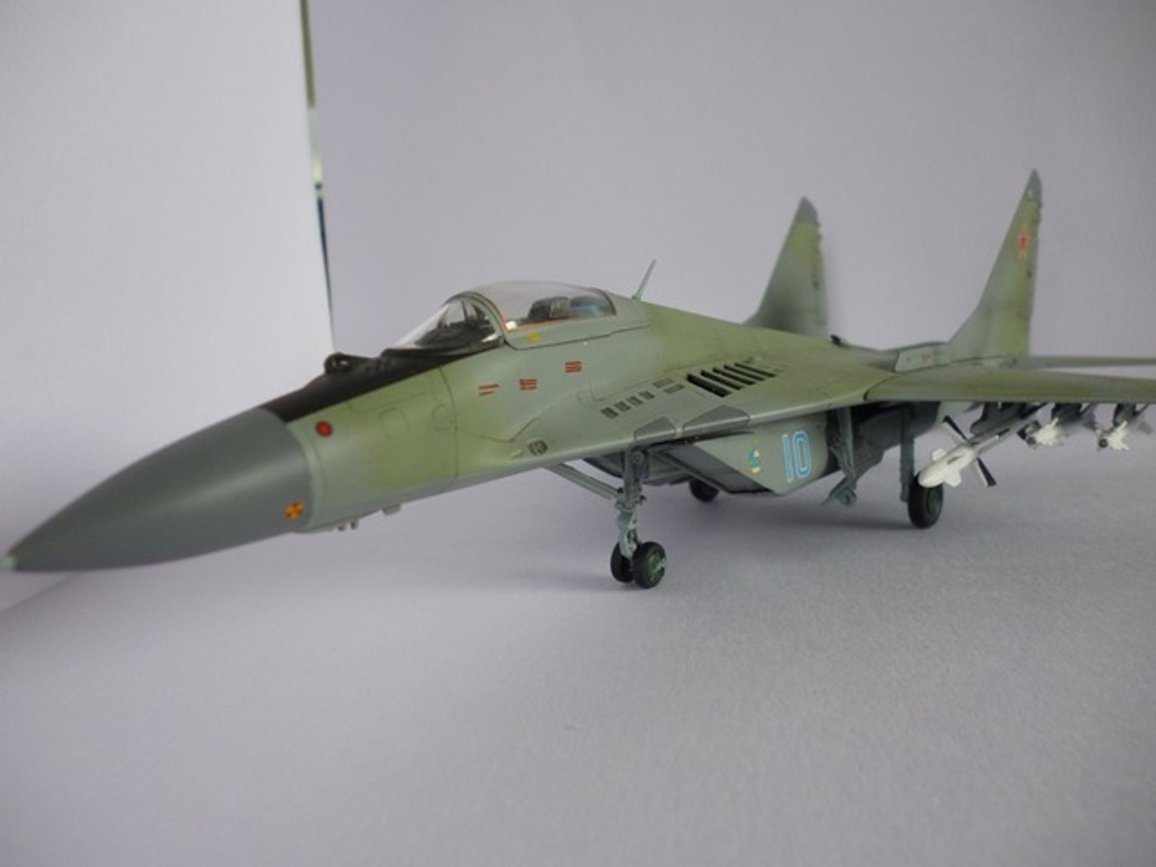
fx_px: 935
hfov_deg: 63.4
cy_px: 434
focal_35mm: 28
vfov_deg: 49.7
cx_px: 578
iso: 160
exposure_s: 1/60
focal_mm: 5
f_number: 3.1
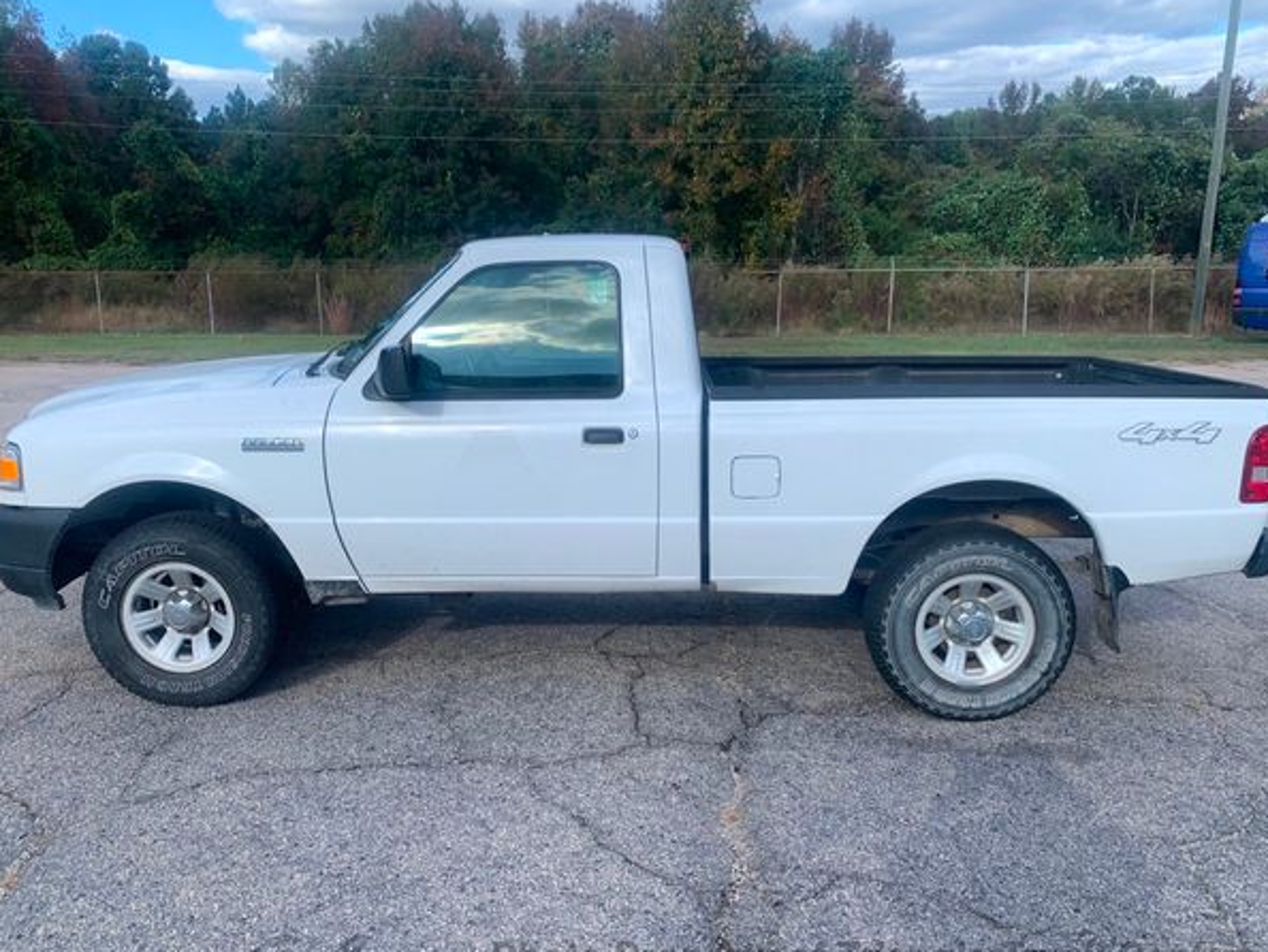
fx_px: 1026
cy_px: 491
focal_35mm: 28
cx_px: 632
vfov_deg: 49.8
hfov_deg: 63.4
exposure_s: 1/1100
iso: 25
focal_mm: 4.25
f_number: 1.8
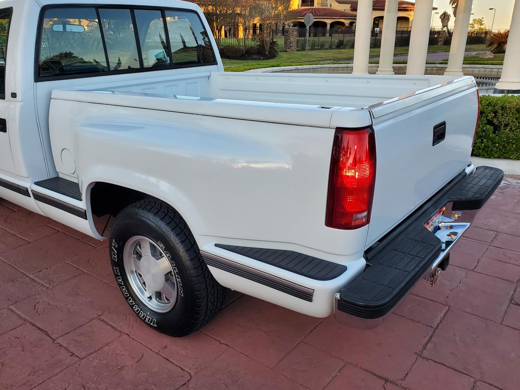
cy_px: 199
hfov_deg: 63.4
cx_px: 254
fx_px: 421
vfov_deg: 49.7
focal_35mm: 28
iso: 50
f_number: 2.4
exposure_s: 1/143
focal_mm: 4.3
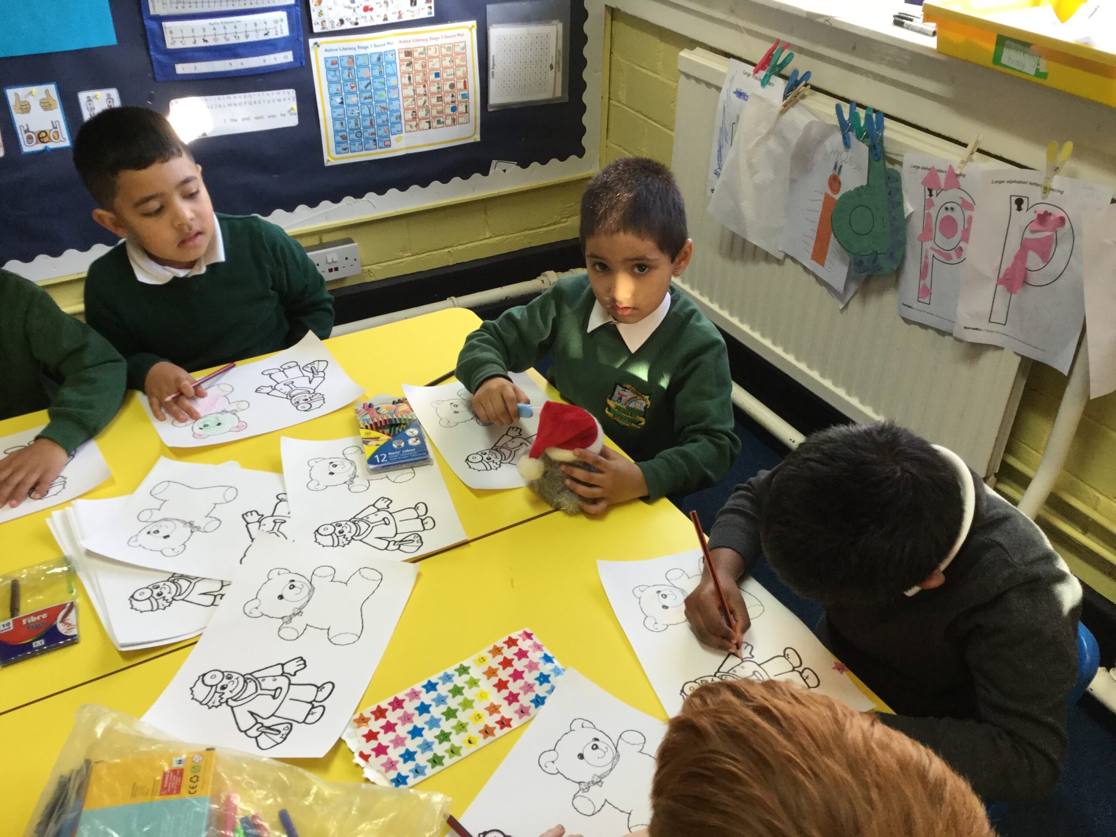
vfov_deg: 45.4
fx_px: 999
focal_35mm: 31
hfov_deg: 58.4
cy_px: 418
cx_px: 558
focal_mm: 3.3
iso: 40
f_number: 2.4
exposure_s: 1/33
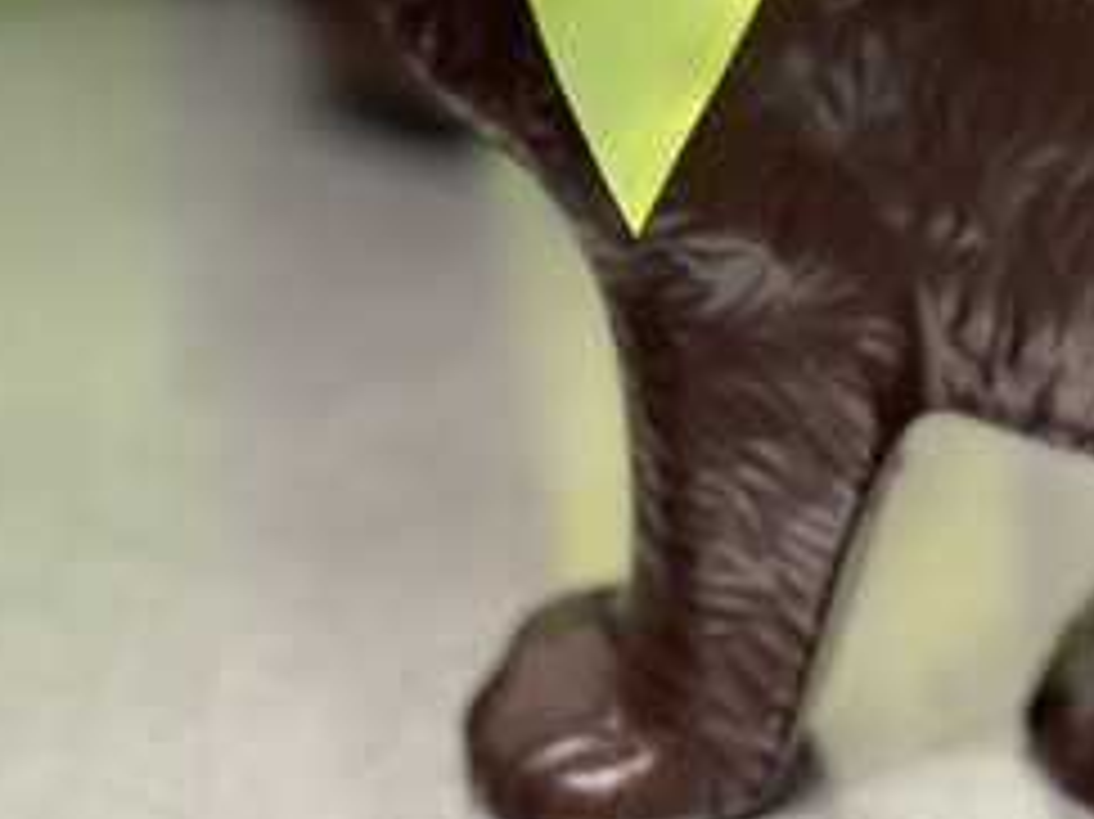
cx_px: 1031
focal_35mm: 166
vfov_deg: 8.8
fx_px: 5244
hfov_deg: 11.8
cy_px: -324
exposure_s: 1/100
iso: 160
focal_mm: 7.5
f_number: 2.2
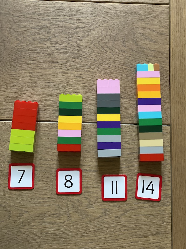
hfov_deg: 28.0
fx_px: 373
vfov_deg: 36.8
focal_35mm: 52
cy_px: 124
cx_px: 93
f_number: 2
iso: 320
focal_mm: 6
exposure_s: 1/40
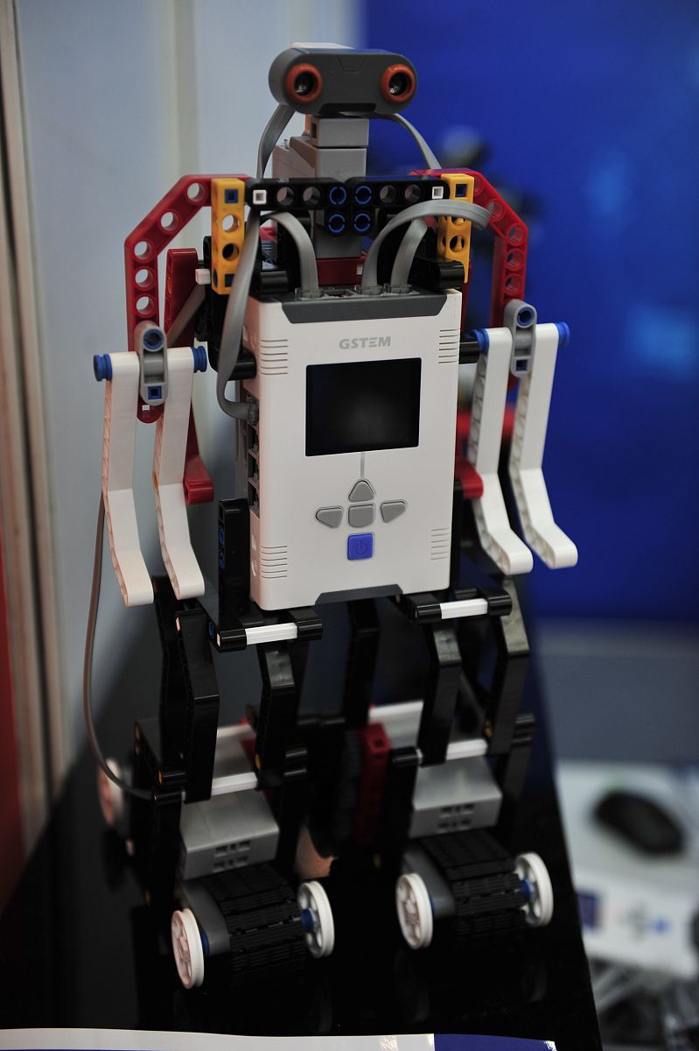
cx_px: 350
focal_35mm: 50
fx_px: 1457
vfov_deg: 39.6
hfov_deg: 27.0
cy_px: 526
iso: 500
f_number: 2.8
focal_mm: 50
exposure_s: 1/200
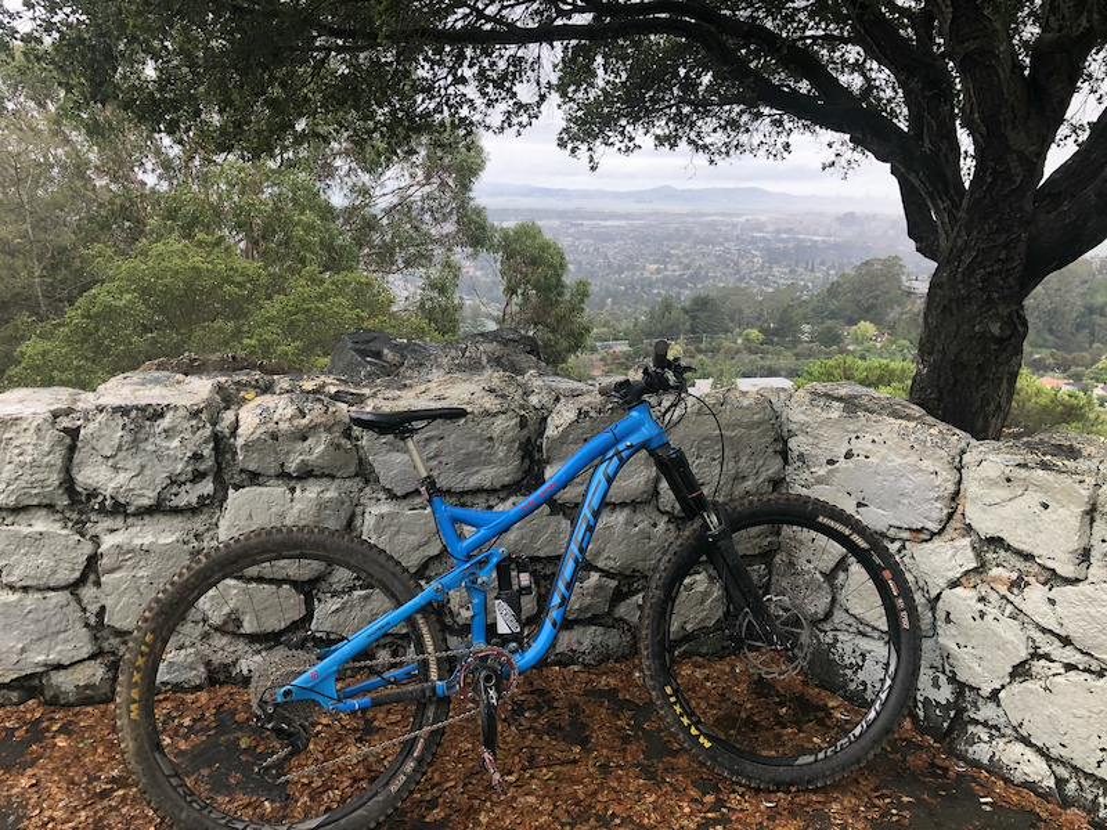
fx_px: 895
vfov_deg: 49.7
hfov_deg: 63.4
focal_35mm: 28
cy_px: 415
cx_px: 554
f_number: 1.8
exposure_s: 1/120
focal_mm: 4
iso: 25
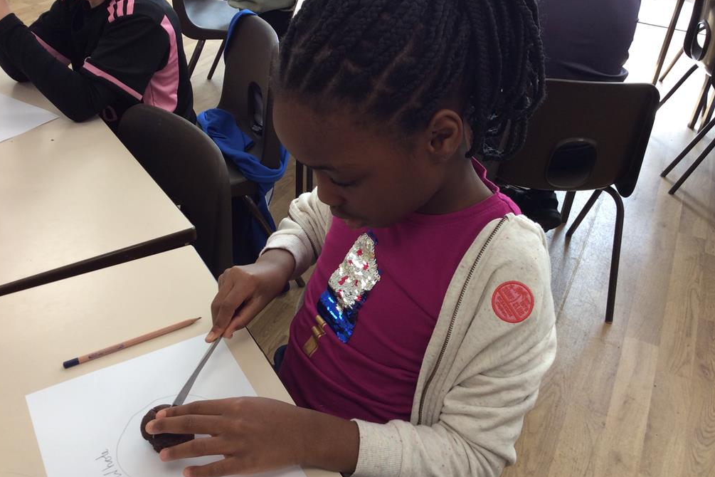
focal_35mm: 34
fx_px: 675
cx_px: 357
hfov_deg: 55.8
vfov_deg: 38.9
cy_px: 223
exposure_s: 1/25
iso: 32
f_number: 2.4
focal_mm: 3.3
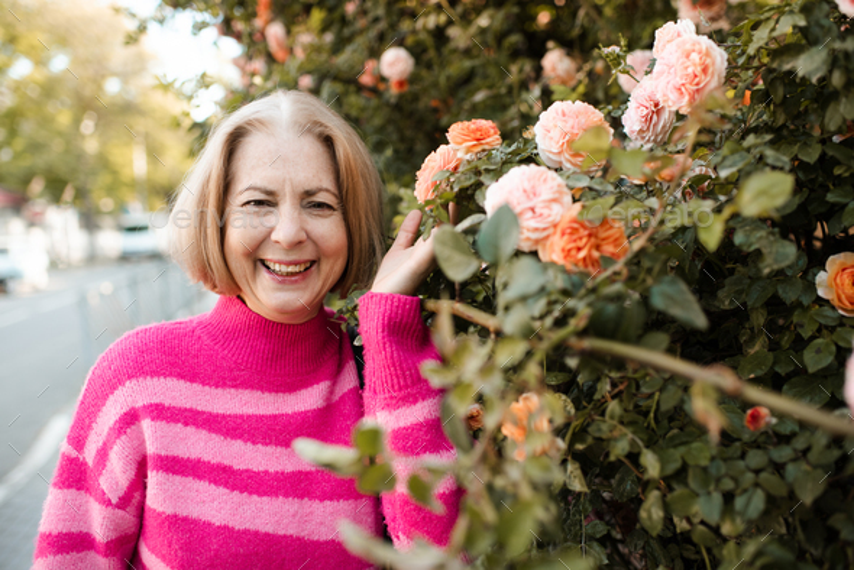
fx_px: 831
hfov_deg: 54.4
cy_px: 285
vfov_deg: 37.9
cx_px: 427
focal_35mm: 35
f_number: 2.2
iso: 320
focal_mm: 35
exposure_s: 1/1000
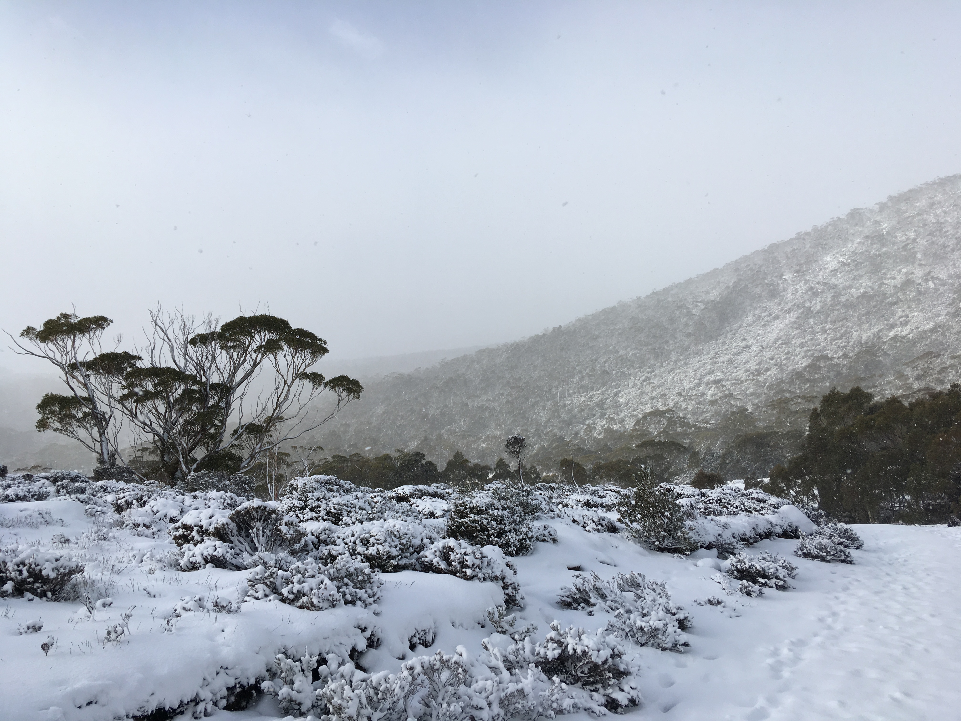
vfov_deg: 48.2
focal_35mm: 29
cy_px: 360
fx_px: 805
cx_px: 480
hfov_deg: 61.7
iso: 25
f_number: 2.2
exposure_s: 1/1709
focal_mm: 4.15
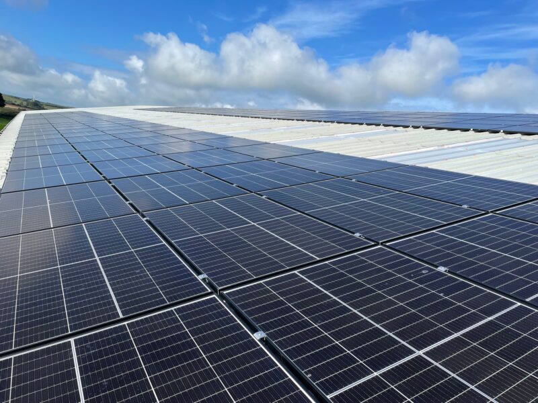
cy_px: 202
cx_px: 269
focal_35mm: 26
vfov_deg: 53.1
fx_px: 404
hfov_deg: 67.3
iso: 32
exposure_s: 1/3509
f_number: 1.6
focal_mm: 4.2
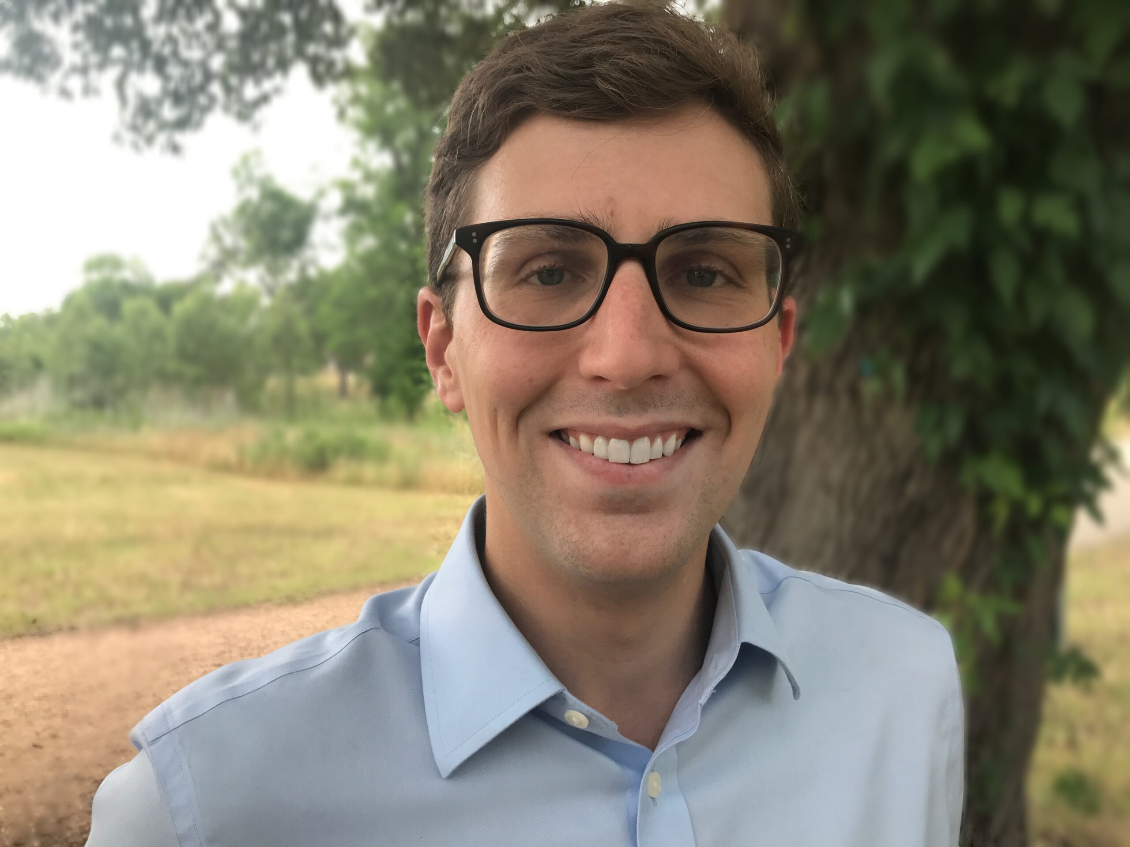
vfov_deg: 49.7
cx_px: 565
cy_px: 424
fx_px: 914
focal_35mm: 28
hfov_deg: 63.4
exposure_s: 1/354
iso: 20
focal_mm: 3.99
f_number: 1.8
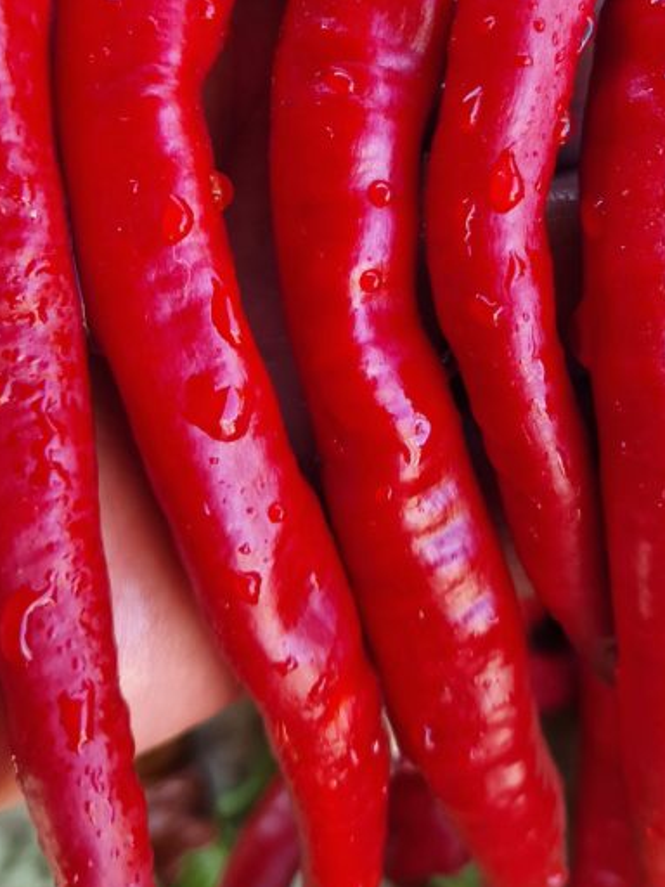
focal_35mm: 46
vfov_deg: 40.1
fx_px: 1178
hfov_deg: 31.3
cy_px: 218
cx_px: 431
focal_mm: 6.4
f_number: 1.8
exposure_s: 1/180
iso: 100
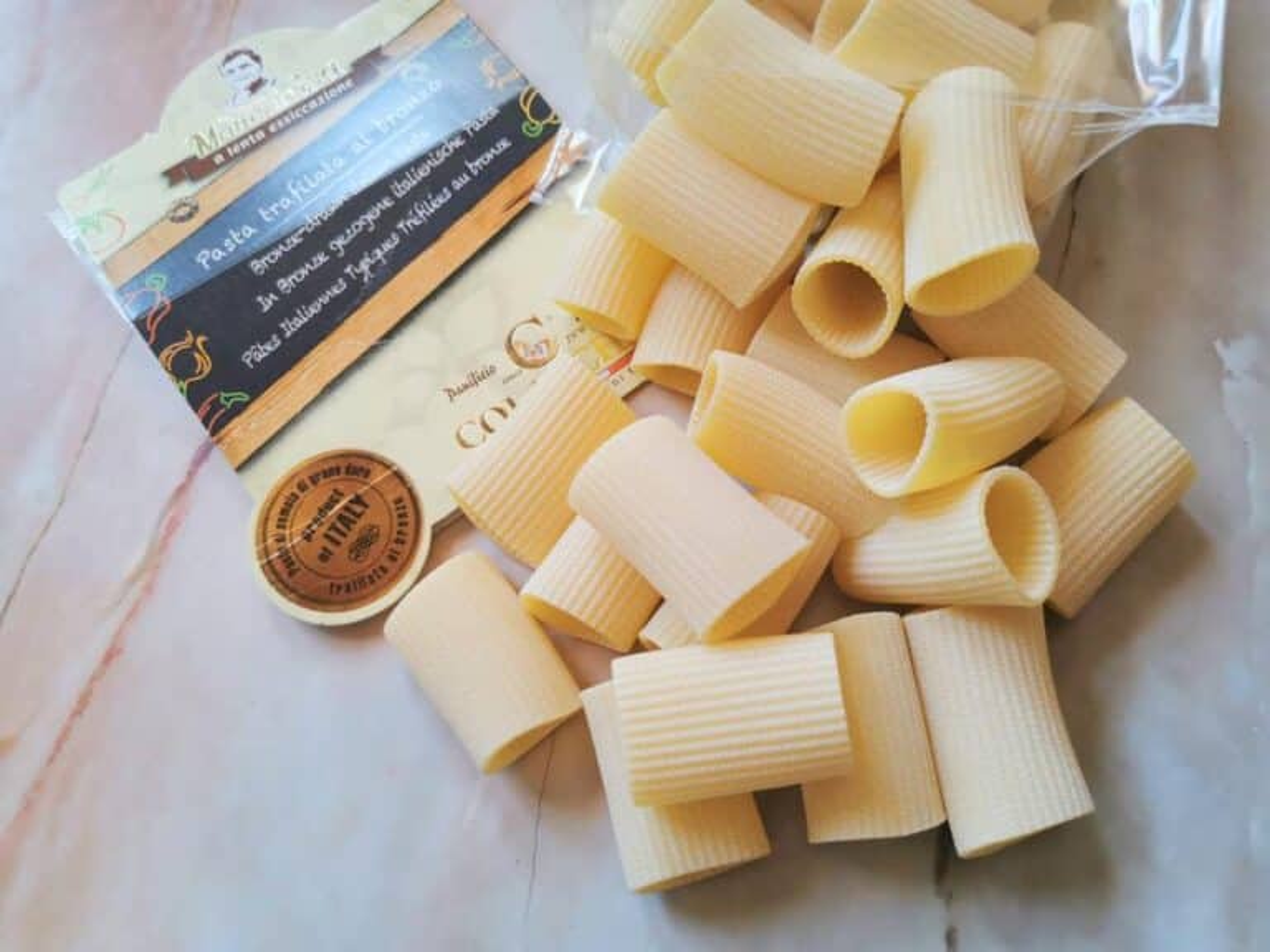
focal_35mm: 27
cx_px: 635
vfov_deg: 51.4
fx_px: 991
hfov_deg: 65.3
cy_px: 476
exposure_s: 1/100
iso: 80
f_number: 1.6
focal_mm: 5.56
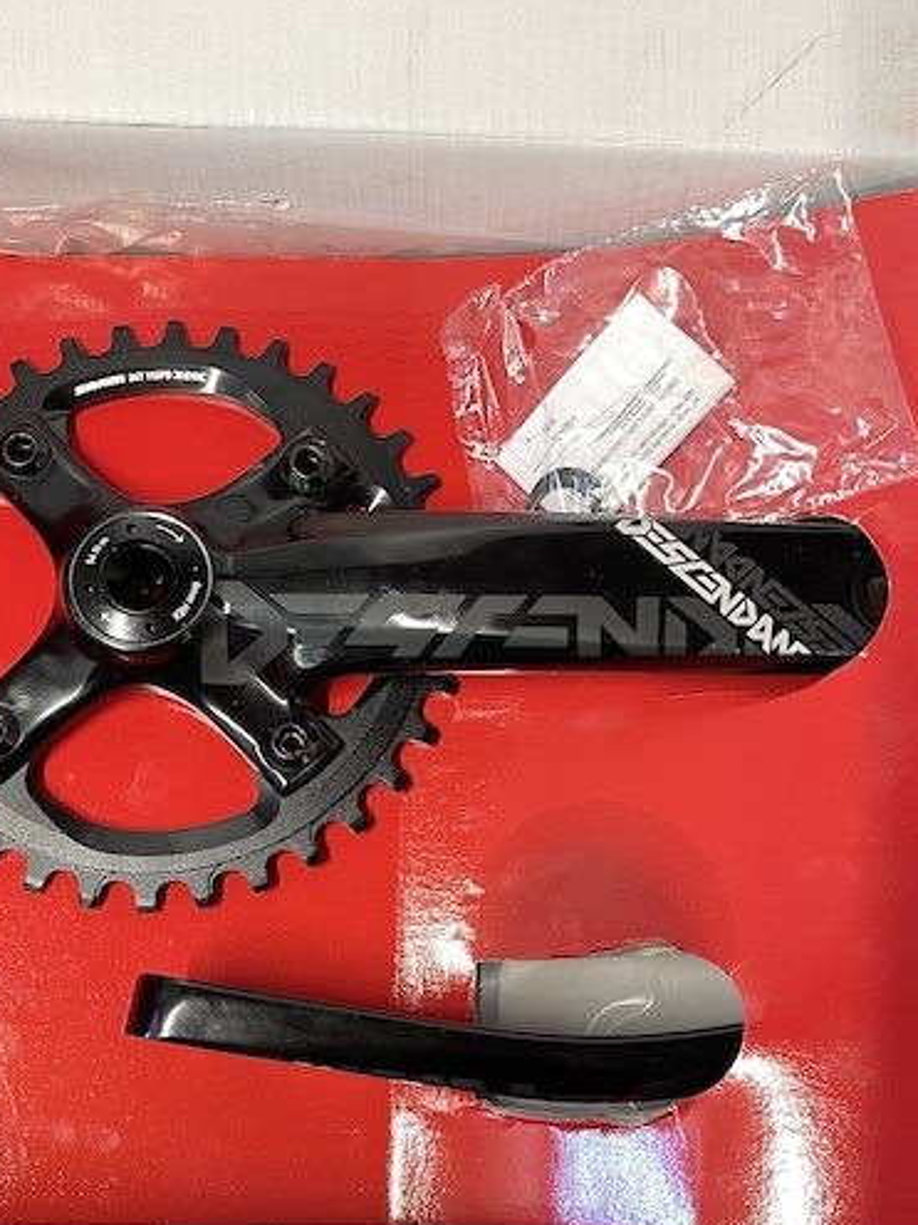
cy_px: 703
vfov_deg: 44.7
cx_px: 515
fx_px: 1486
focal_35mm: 42
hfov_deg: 34.3
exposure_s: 1/60
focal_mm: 5.1
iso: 125
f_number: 1.6
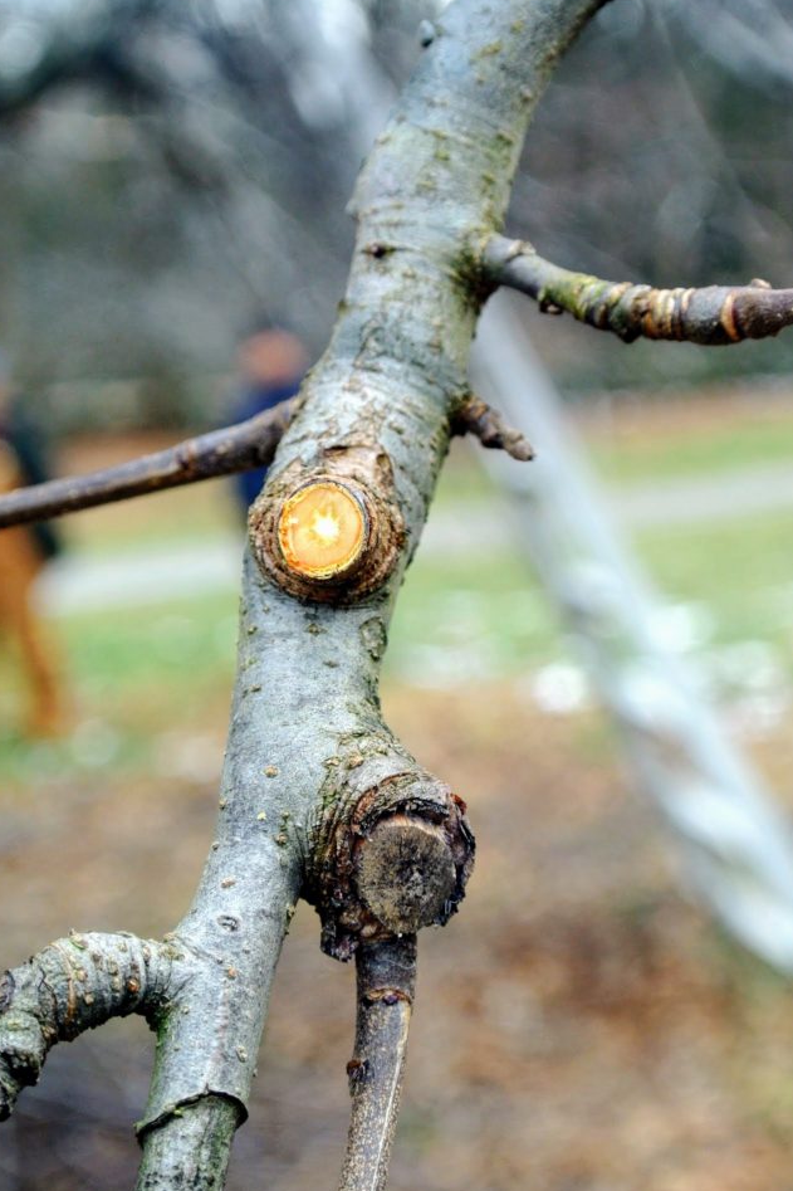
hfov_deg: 17.5
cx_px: 418
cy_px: 584
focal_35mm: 78
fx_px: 2578
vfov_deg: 26.0
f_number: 5.6
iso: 200
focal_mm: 26.7
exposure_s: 1/125
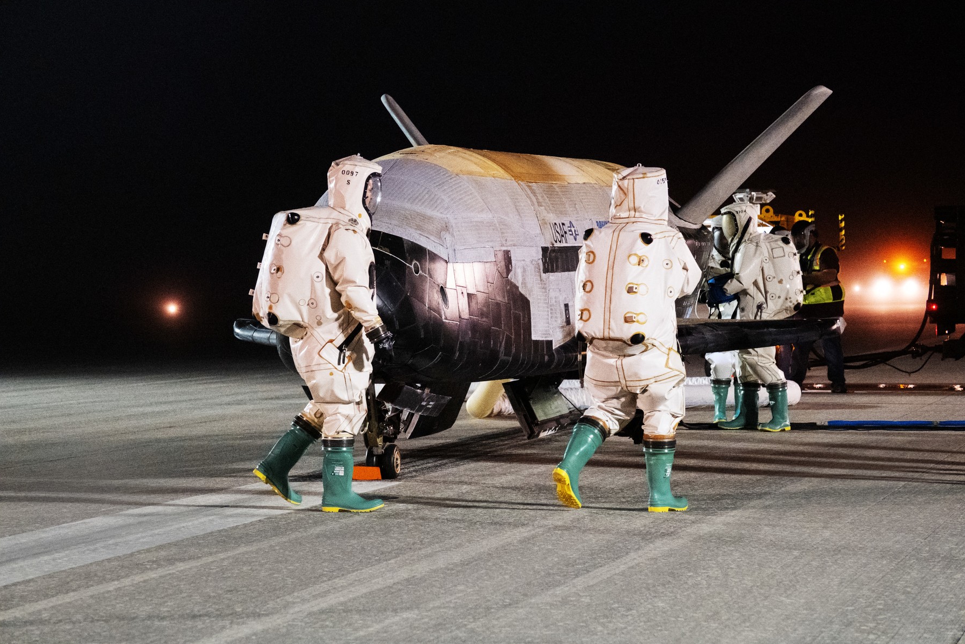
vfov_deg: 10.6
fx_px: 3458
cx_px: 484
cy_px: 322
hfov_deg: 15.9
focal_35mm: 129
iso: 12800
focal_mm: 85.4
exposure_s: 1/250
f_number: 5.6
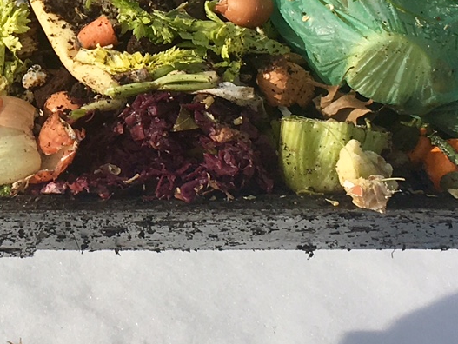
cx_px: -23
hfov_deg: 17.5
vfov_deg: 13.3
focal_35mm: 109
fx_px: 1443
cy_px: -32
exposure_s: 1/2564
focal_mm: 4.15
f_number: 2.2
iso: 25
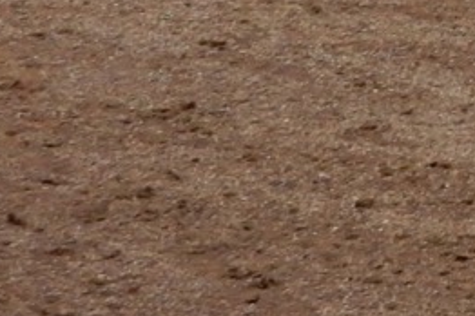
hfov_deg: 6.6
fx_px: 3848
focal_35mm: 292
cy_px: -650
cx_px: 1267
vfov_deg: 4.5
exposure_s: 1/200
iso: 400
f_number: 4.5
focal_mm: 9
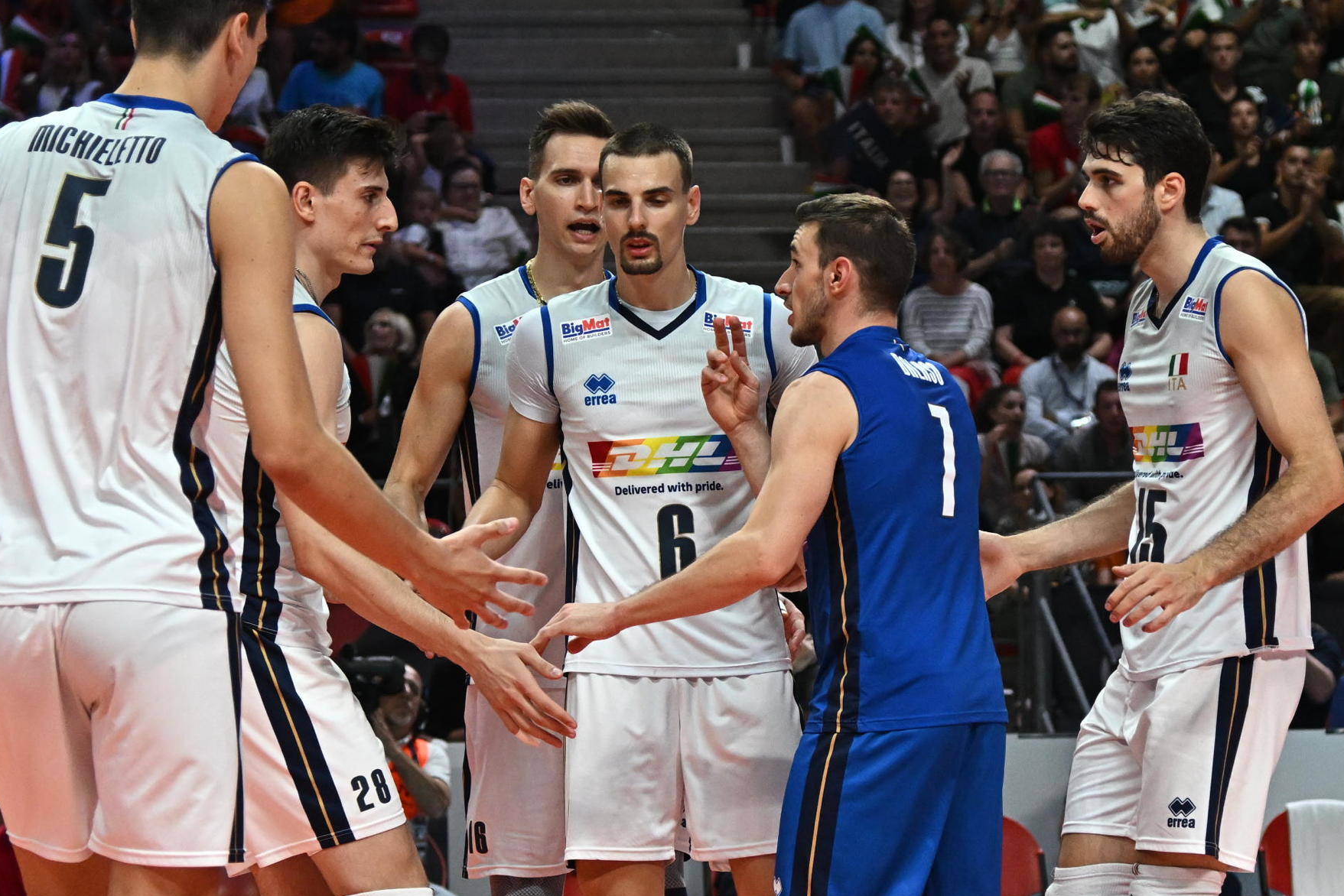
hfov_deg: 11.7
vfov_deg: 7.8
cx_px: 666
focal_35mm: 175
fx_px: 6534
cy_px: 509
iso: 2800
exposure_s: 1/640
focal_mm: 82
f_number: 4.5
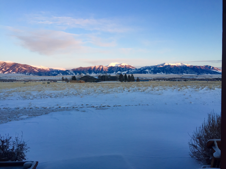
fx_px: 189
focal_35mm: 29
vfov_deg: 48.2
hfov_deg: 61.7
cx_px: 113
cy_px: 84
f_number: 2.2
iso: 40
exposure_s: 1/120
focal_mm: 4.15
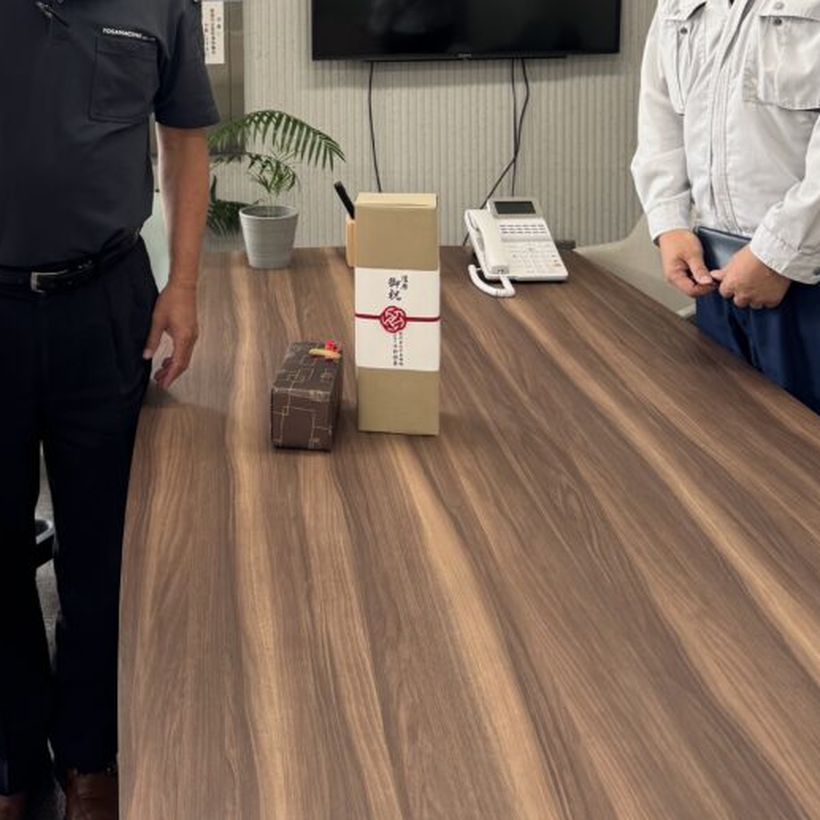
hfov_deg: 39.3
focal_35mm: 42
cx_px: 244
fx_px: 1126
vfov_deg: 36.9
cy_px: 49
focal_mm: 6.76
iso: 125
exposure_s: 1/121
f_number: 1.78
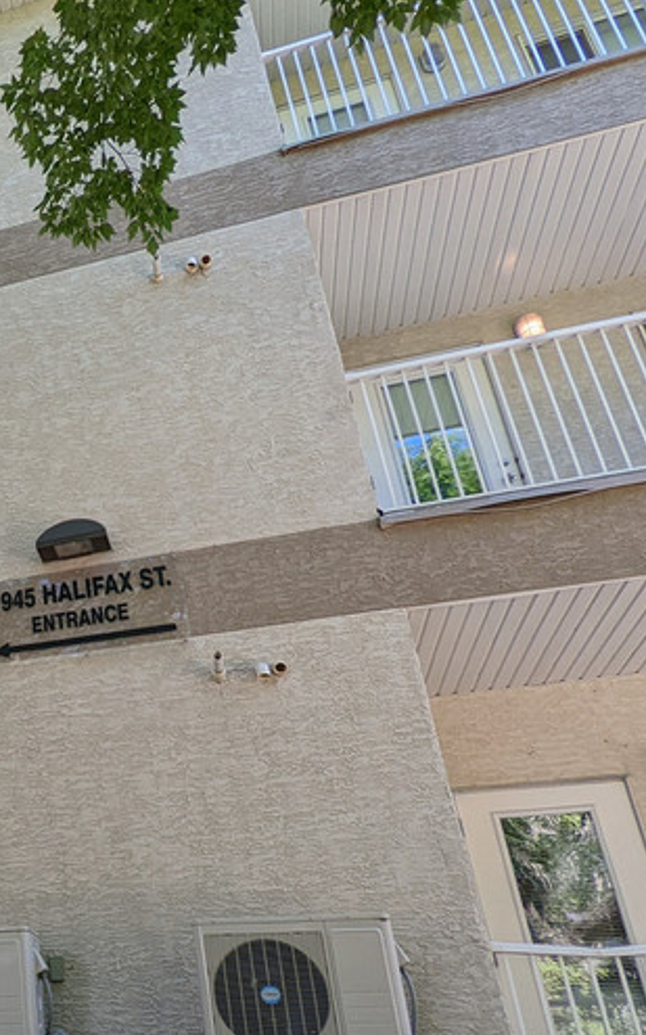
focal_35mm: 35
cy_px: 642
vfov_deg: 54.8
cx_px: -163
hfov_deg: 30.0
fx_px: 987
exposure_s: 1/311
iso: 50
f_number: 2.2
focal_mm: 2.35
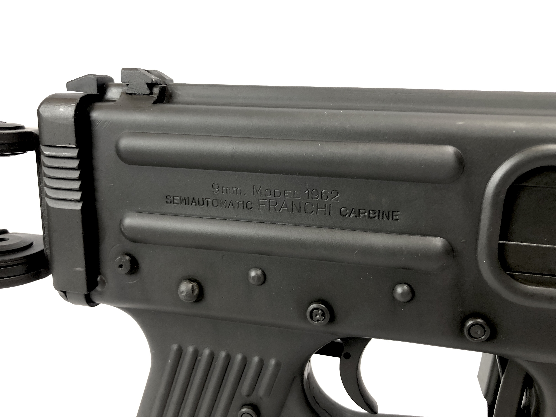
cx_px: 278
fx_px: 450
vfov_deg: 49.7
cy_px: 208
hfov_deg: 63.4
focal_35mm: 28
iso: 40
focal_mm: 3.99
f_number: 1.8
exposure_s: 1/15
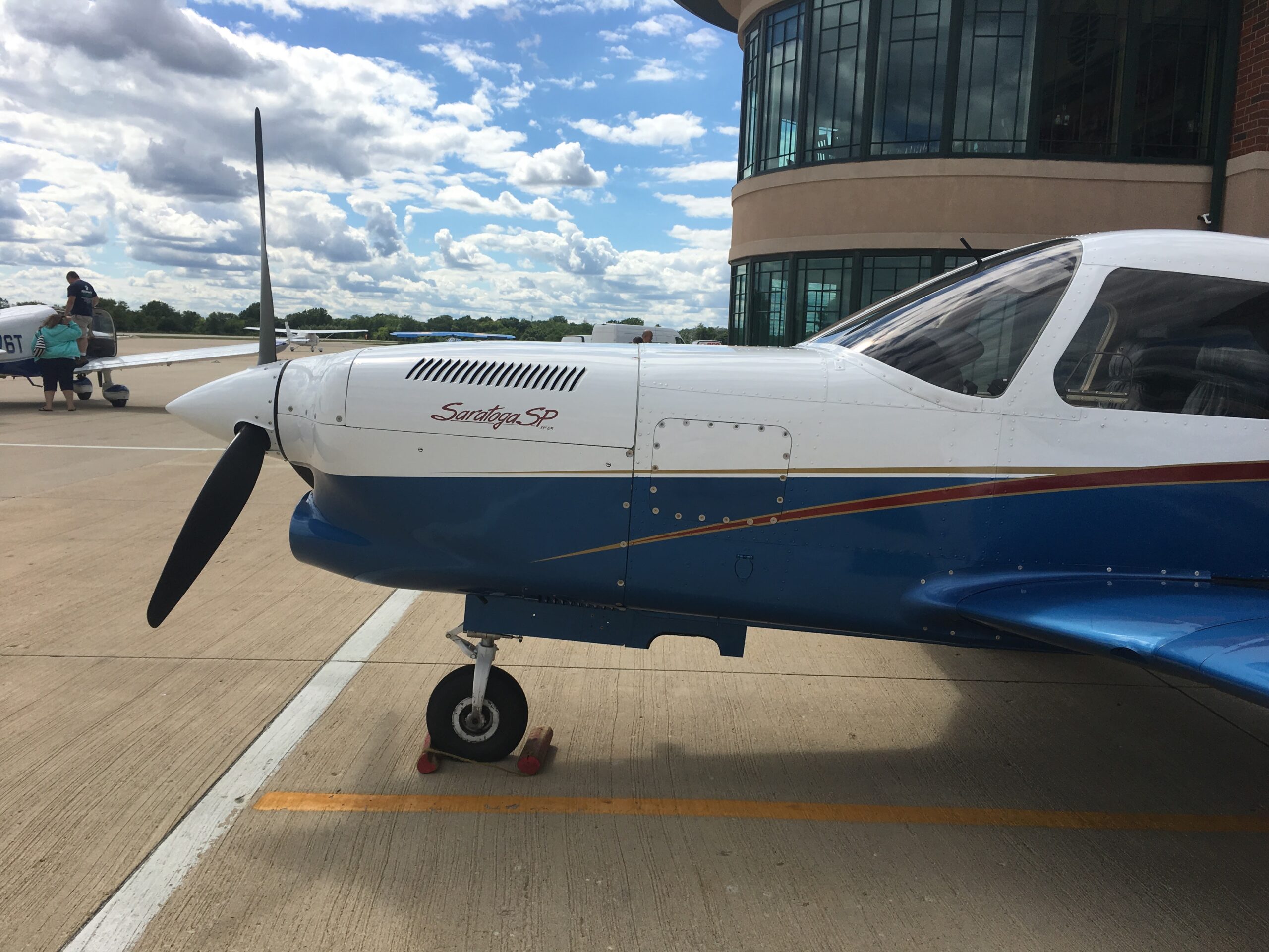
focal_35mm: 29
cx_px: 634
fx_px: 1063
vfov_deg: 48.2
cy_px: 476
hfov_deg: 61.7
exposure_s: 1/2747
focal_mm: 4.15
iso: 25
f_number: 2.2
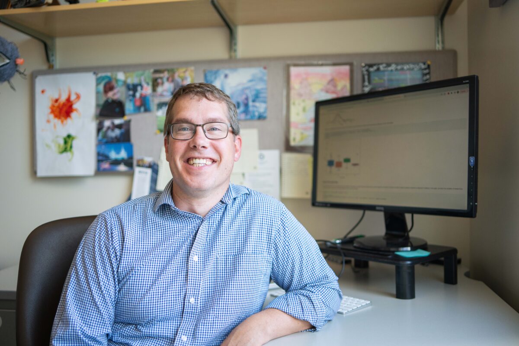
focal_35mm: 35
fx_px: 505
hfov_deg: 54.4
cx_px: 260
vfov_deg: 37.9
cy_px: 173
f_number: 2
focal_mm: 35
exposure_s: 1/640
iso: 640
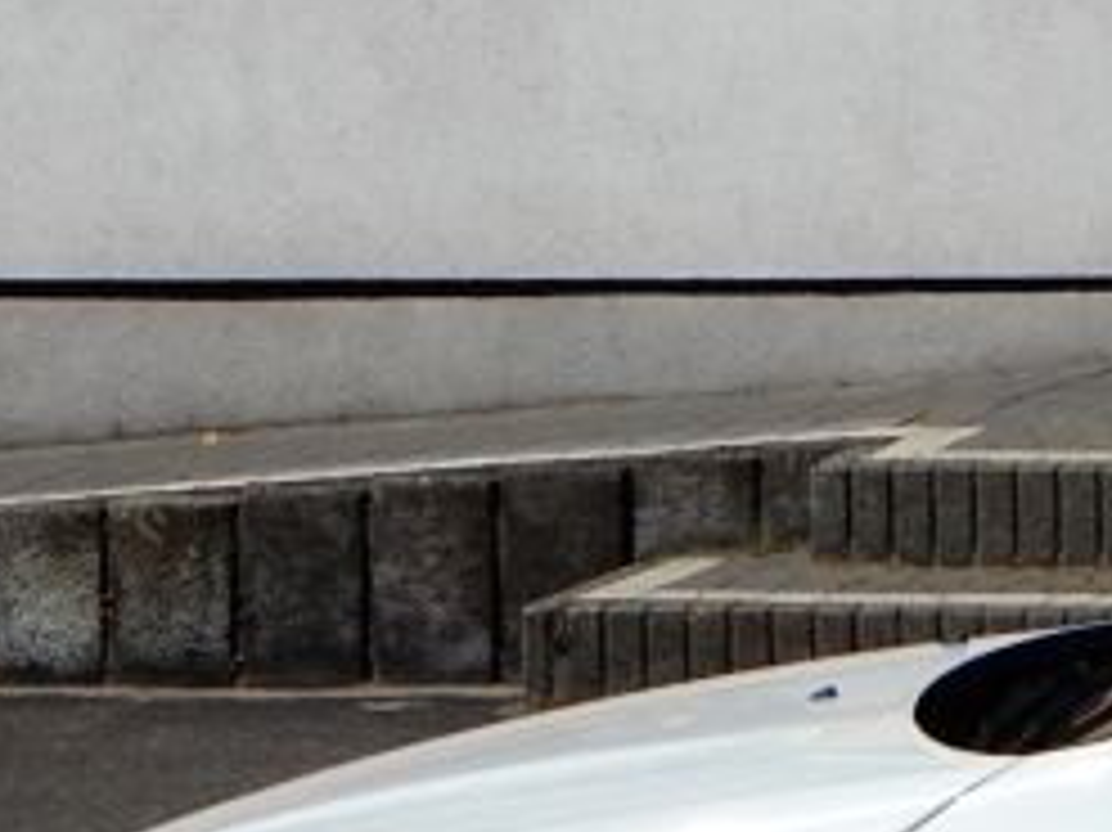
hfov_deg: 4.2
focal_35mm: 477
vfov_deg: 3.1
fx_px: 15316
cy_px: -742
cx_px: 914
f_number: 5.6
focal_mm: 18.23
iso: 80
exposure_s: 1/800
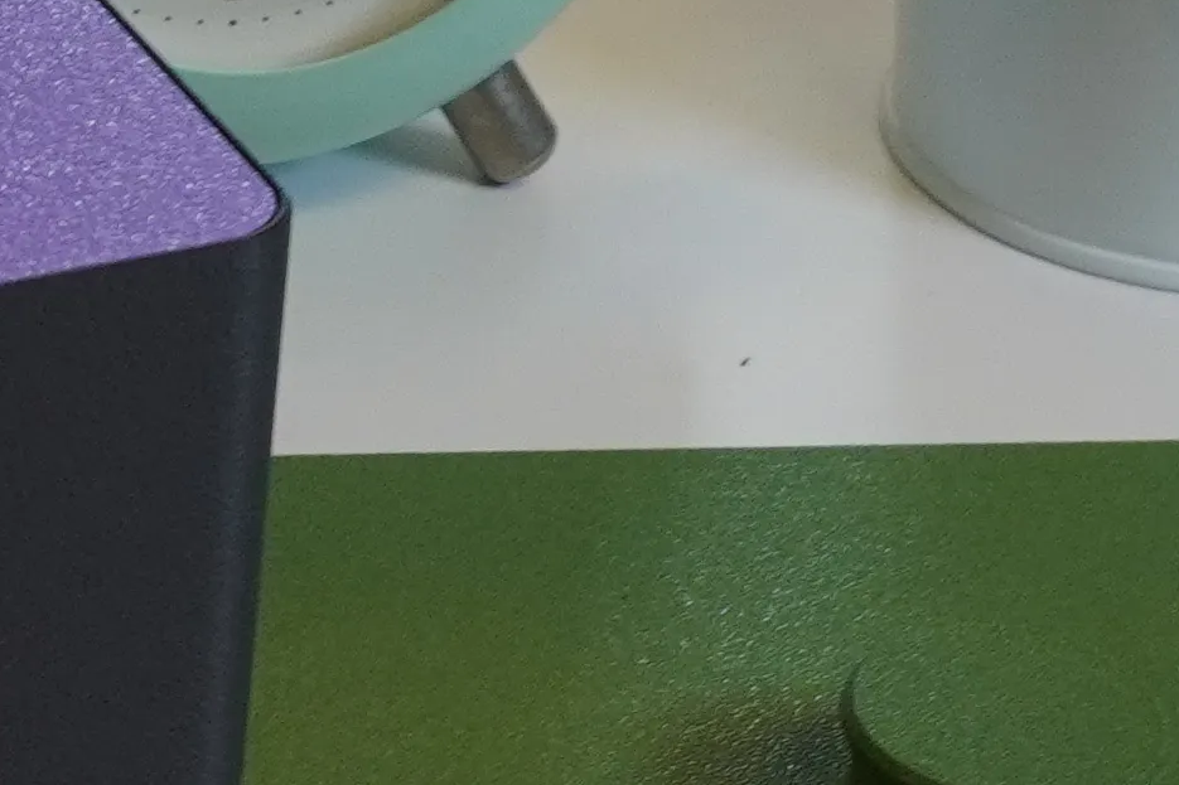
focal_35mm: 154
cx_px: -96
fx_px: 5042
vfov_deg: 8.8
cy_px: 830
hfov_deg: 13.1
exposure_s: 1/30
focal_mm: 16
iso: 400
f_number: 9
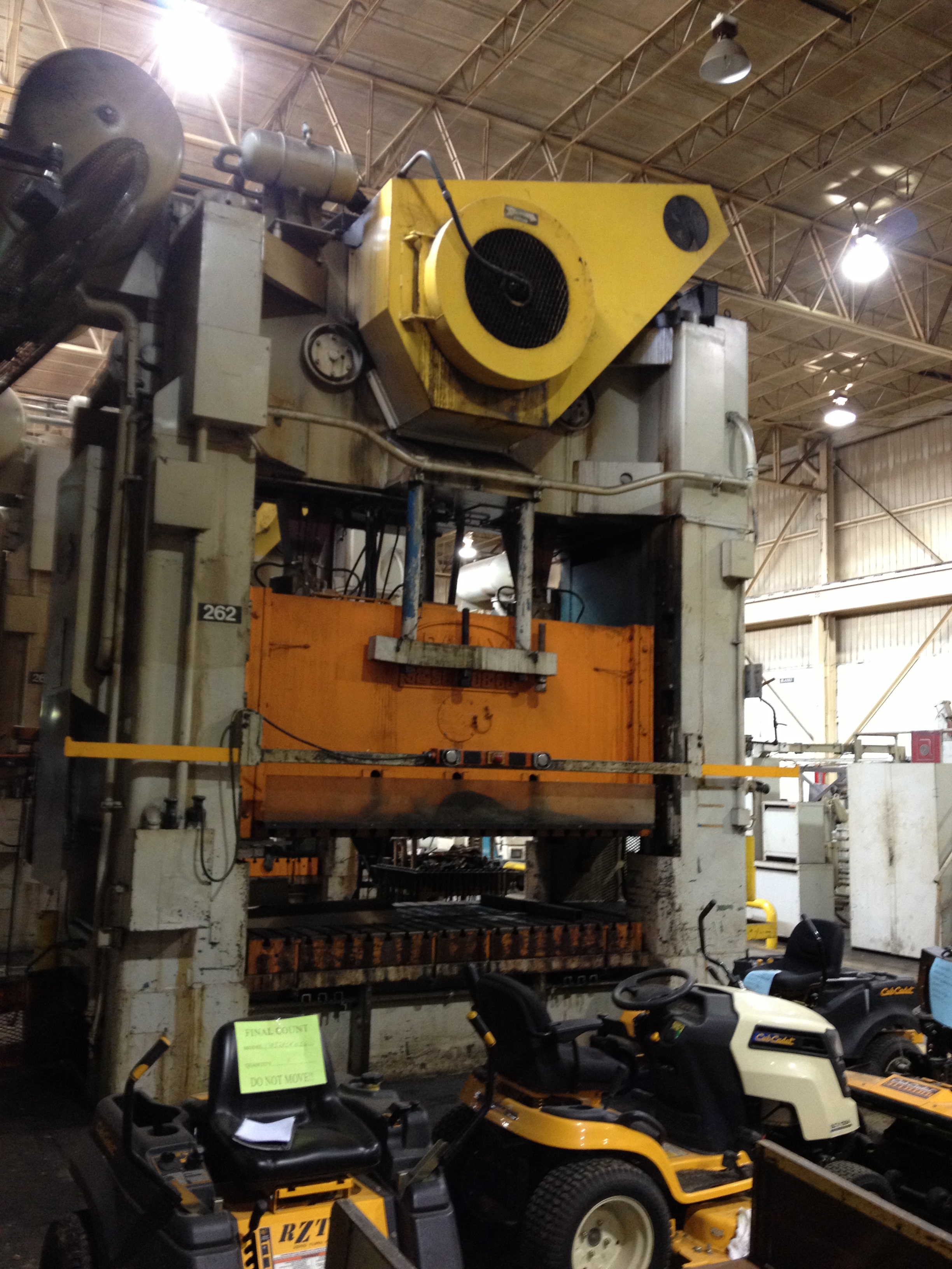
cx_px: 476
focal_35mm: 35
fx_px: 1283
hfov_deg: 40.7
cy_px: 634
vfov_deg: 52.6
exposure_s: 1/20
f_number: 2.4
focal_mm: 4.28
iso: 200
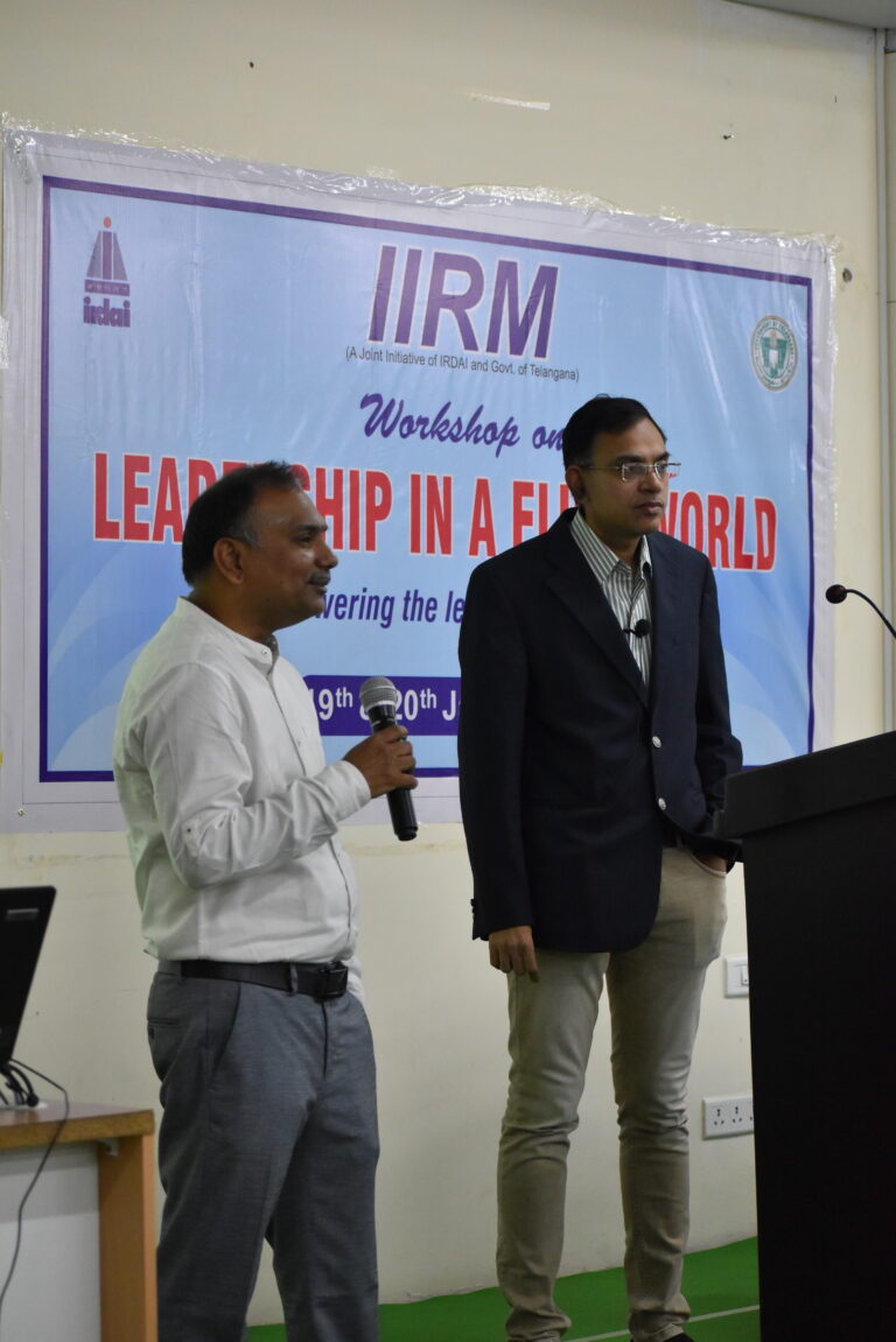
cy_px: 671
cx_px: 448
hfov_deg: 13.0
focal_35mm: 105
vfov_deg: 19.5
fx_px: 3917
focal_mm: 70
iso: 1600
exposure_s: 1/125
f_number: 4.5
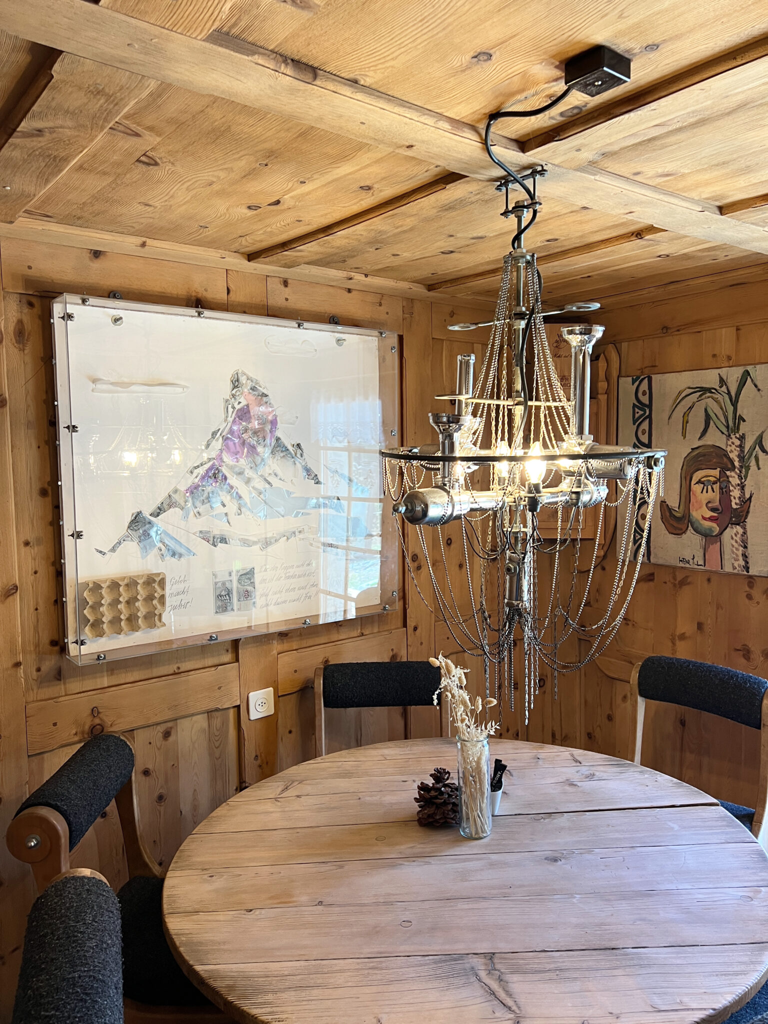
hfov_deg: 53.1
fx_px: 769
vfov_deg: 67.3
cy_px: 512
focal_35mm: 26
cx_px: 384
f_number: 1.5
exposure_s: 1/50
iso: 64
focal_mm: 5.7
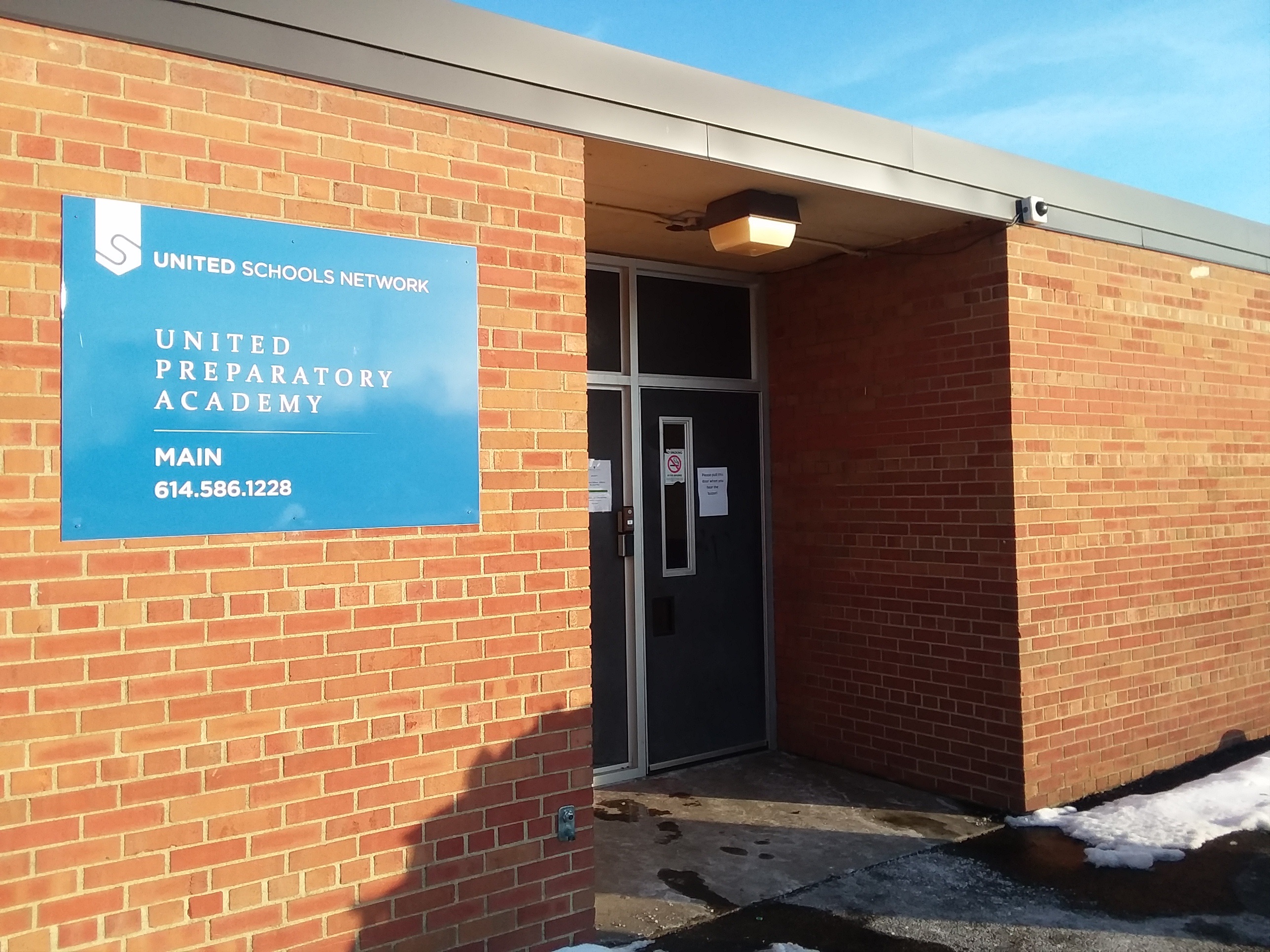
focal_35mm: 29
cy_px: 476
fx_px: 1064
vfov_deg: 48.2
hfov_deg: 61.7
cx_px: 635
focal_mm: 2.47
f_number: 1.9
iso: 40
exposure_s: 1/536
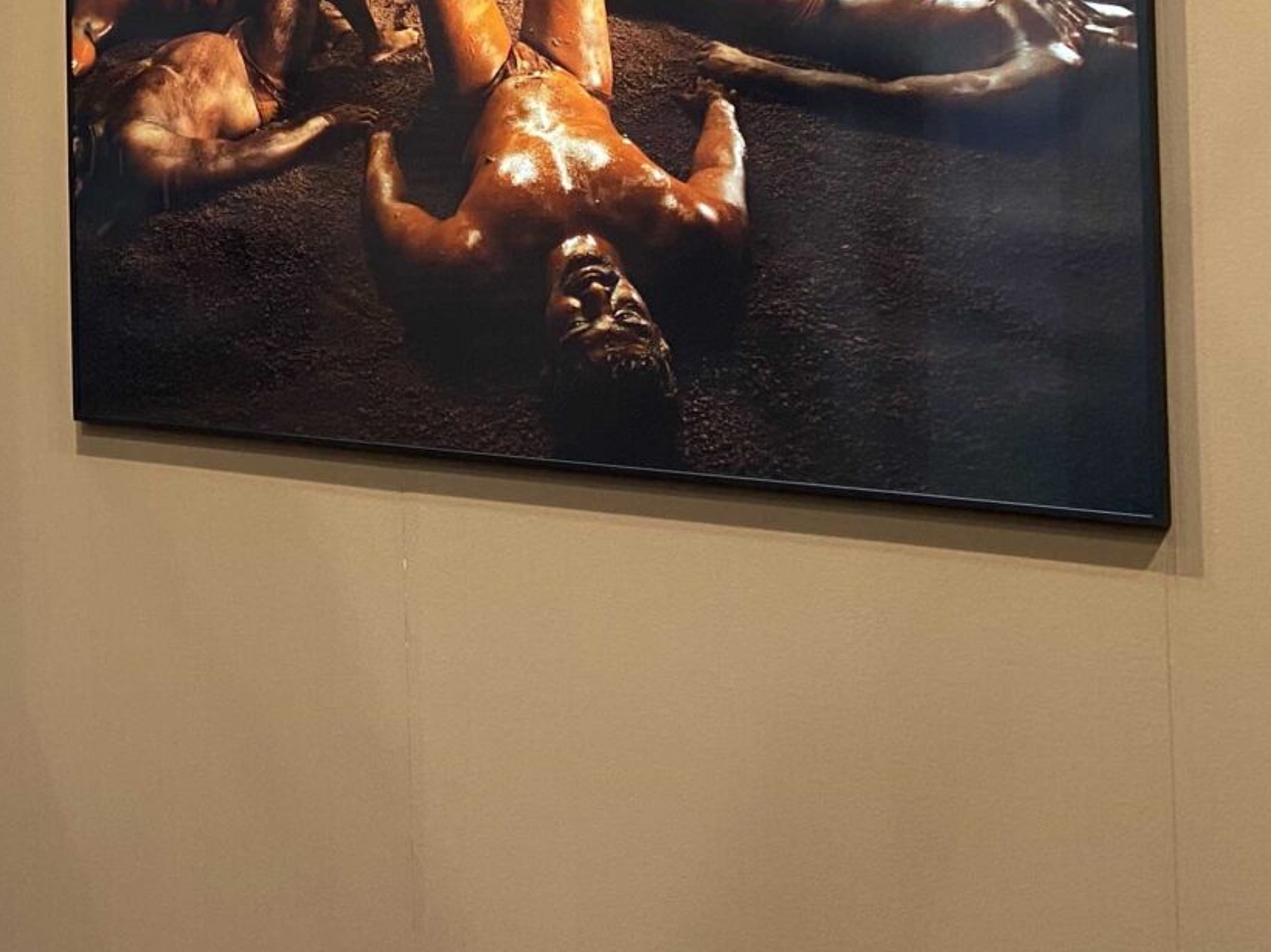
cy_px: 87
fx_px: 2386
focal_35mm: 65
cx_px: -203
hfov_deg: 26.8
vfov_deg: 22.0
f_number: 1.8
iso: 64
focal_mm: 4.25
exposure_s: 1/50
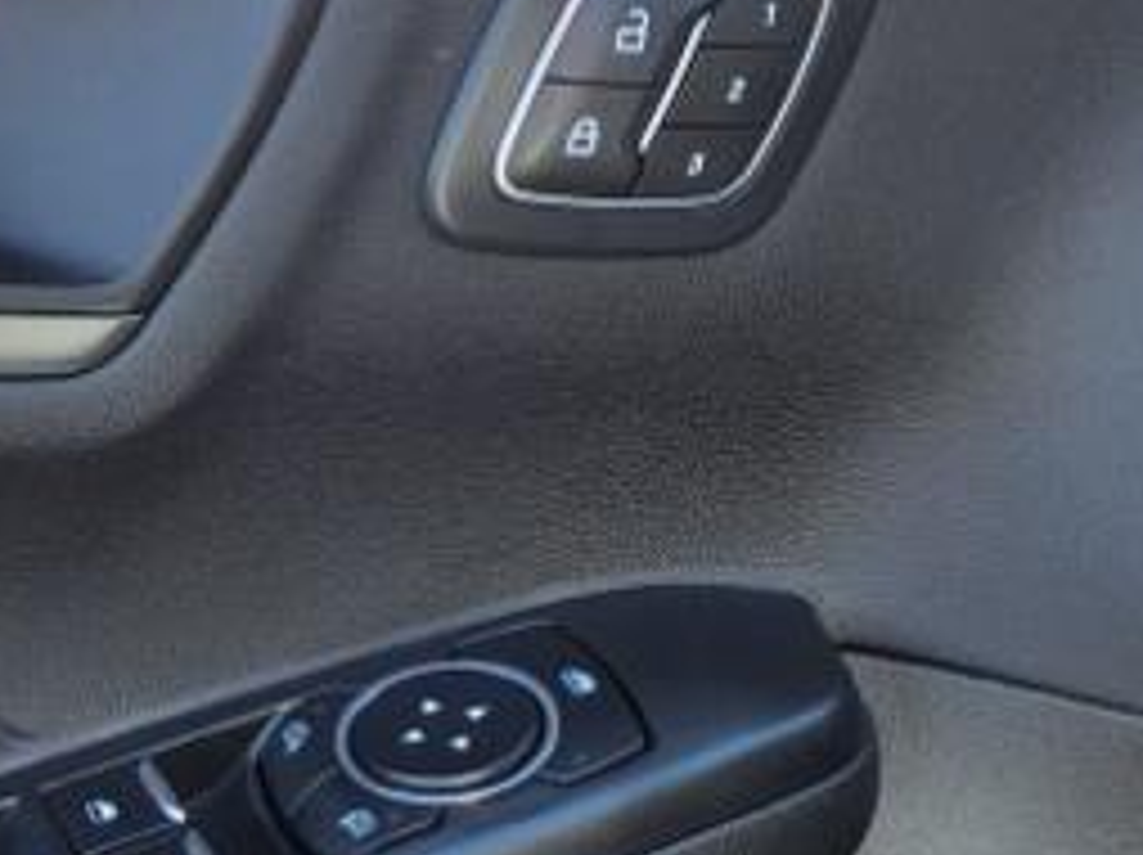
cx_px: -1048
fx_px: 3596
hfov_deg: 15.1
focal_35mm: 109
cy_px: 1004
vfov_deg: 13.2
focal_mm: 3.58
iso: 40
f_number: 1.9
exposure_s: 1/139
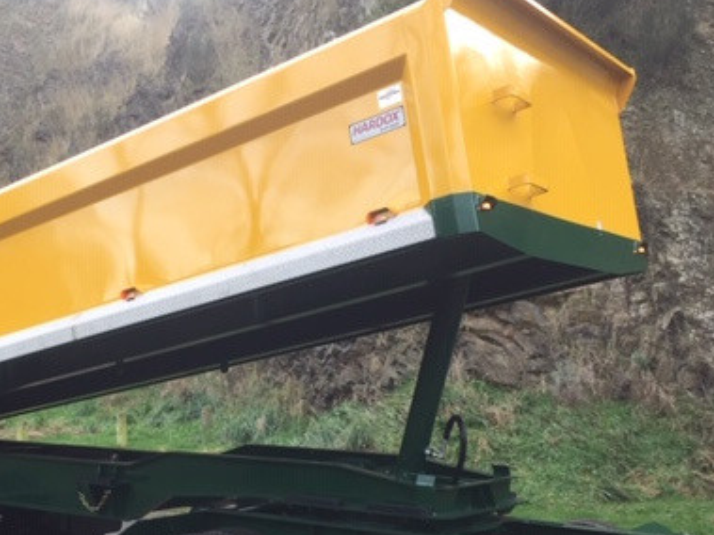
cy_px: 379
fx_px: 1010
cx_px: 226
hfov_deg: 38.4
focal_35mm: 49
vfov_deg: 29.3
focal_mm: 4.15
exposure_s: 1/50
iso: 40
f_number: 2.2
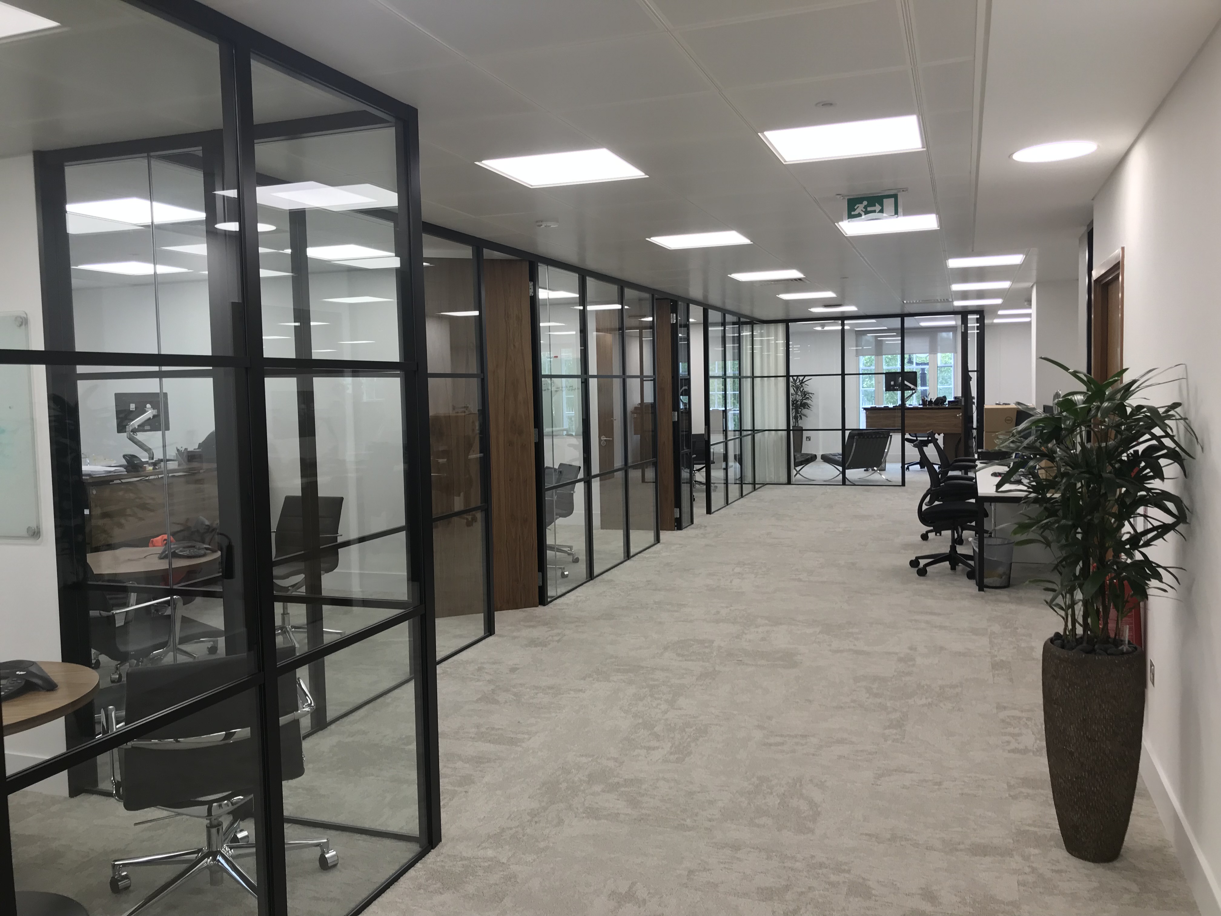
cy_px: 458
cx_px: 610
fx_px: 988
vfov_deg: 49.7
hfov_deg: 63.4
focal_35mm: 28
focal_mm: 3.99
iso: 25
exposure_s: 1/50
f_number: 1.8
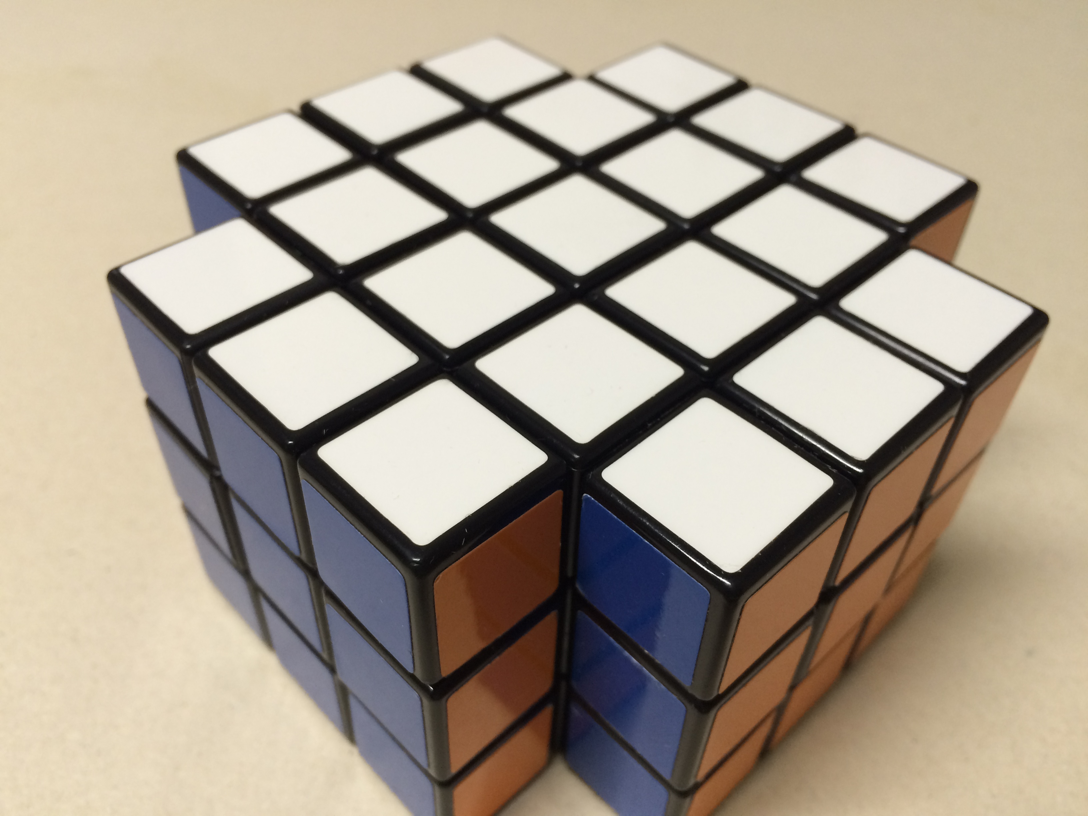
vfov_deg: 48.2
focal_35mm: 29
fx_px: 911
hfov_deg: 61.7
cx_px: 544
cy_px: 408
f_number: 2.2
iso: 100
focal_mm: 4.15
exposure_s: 1/30
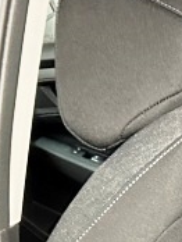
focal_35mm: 141
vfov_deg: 13.6
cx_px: 470
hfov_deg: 9.2
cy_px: 292
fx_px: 986
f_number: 1.78
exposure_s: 1/30
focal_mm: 6.86
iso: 1000
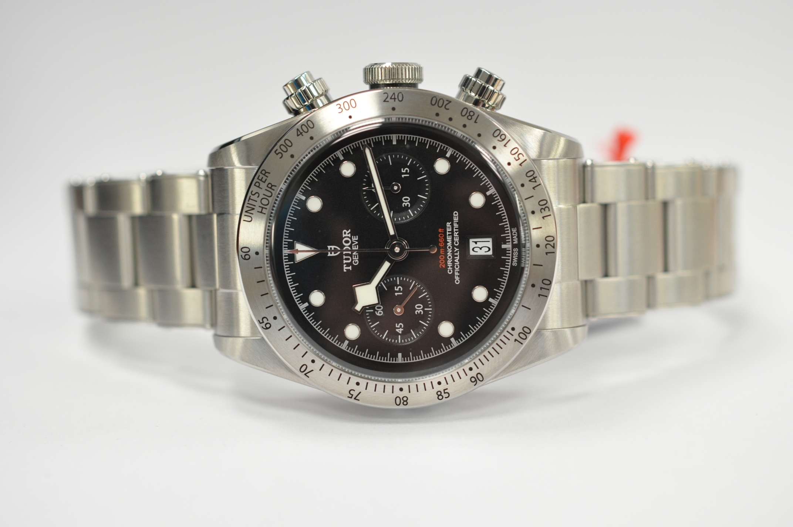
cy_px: 264
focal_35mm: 90
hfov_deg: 22.6
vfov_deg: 15.2
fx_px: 1980
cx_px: 396
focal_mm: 60
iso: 800
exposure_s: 1/125
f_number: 4.5
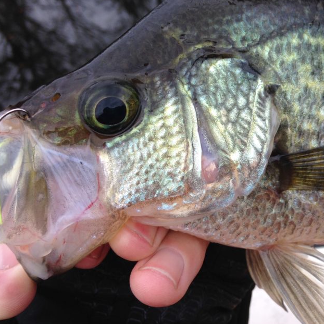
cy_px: 139
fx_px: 508
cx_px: 245
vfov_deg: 35.3
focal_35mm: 48
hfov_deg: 34.6
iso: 50
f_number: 2.4
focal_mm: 4.12
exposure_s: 1/159
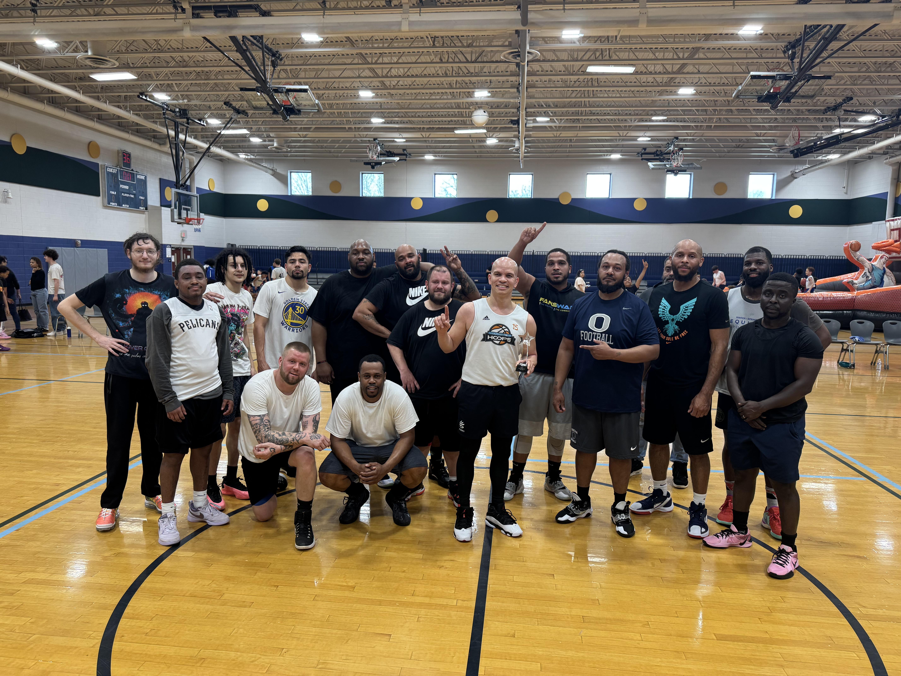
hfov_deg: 71.6
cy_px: 338
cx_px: 450
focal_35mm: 24
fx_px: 625
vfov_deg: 56.8
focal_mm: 6.76
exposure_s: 1/60
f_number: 1.78
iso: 125
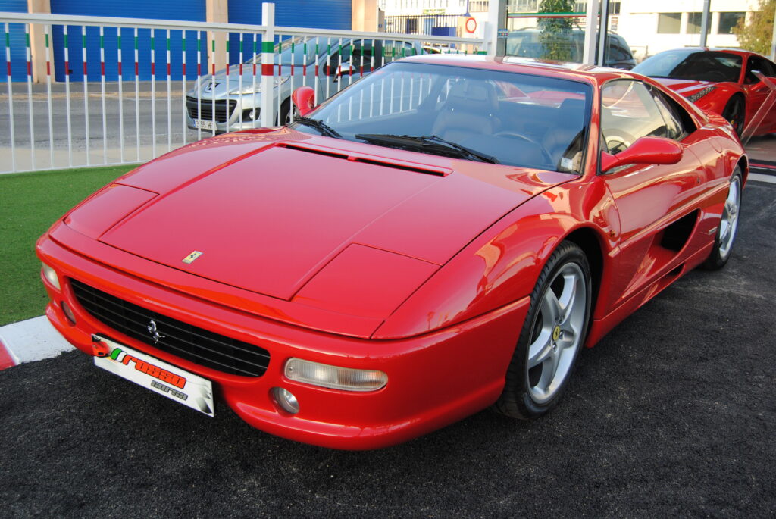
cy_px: 260
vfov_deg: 37.0
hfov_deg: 53.1
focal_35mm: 36
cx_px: 388
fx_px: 777
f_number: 5.6
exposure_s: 1/100
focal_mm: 24
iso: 200
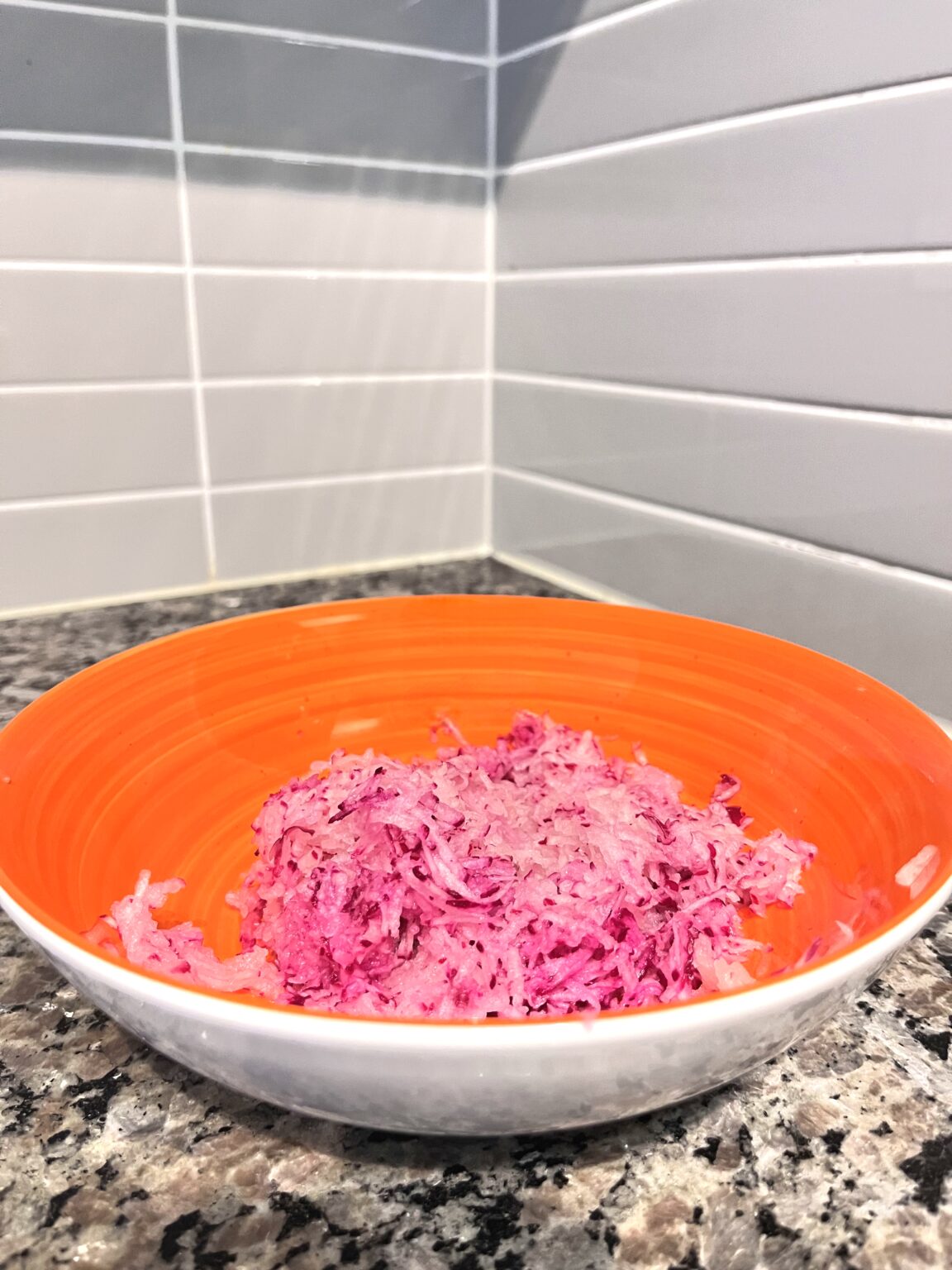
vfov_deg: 67.3
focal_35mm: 26
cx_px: 476
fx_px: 953
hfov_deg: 53.1
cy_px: 635
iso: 500
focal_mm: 5.1
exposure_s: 1/60
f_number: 1.6
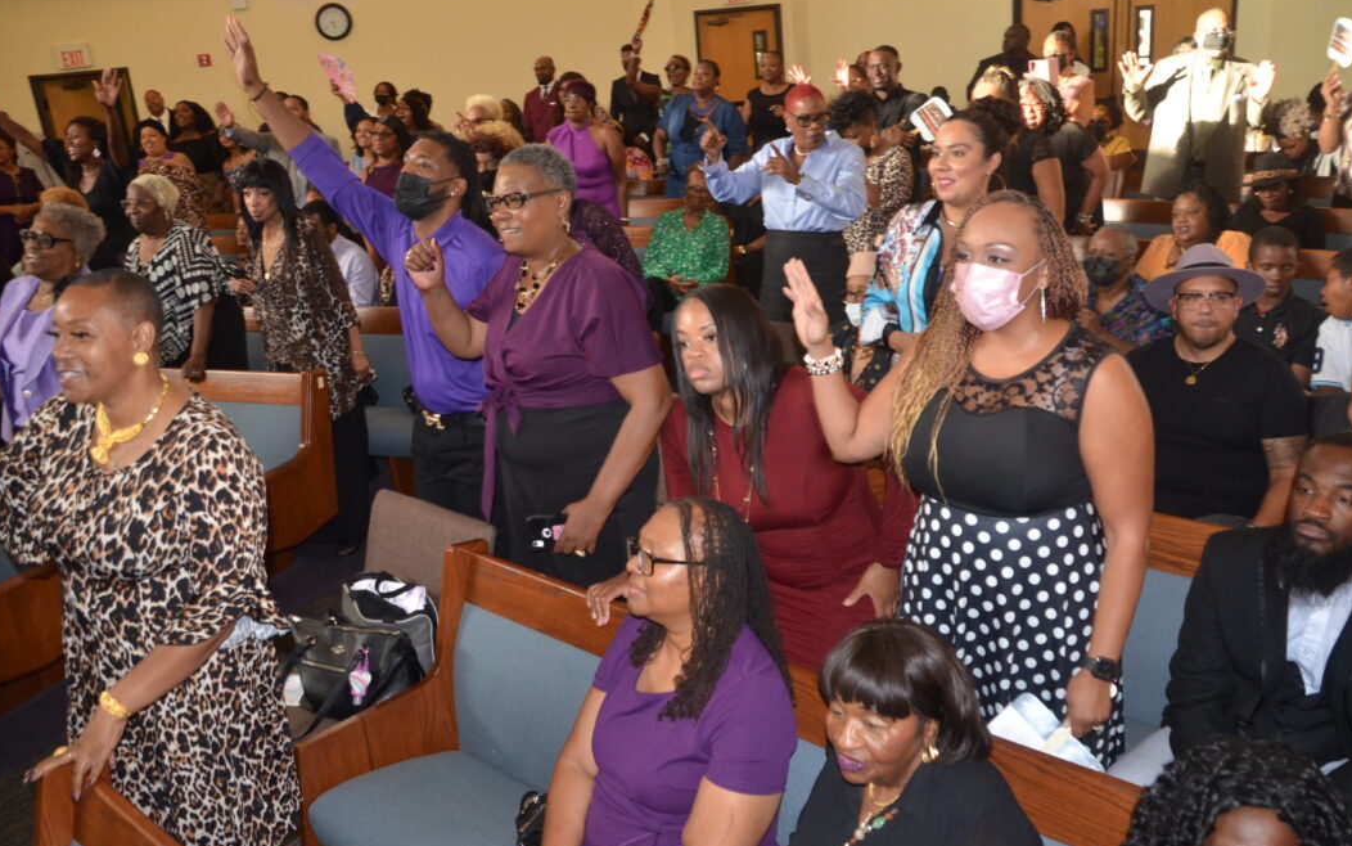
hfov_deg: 58.9
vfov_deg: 38.9
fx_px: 1198
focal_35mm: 33
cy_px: 435
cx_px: 675
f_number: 4.8
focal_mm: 21
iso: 800
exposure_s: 1/125
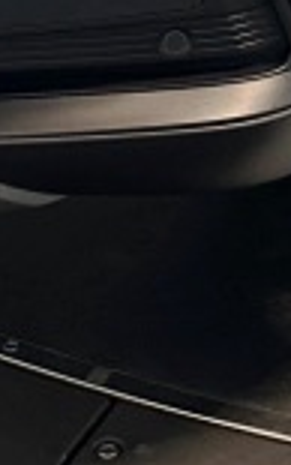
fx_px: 2130
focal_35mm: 168
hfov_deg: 7.8
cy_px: -444
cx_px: 252
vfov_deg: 11.3
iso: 400
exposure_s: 1/60
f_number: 1.78
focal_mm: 6.86
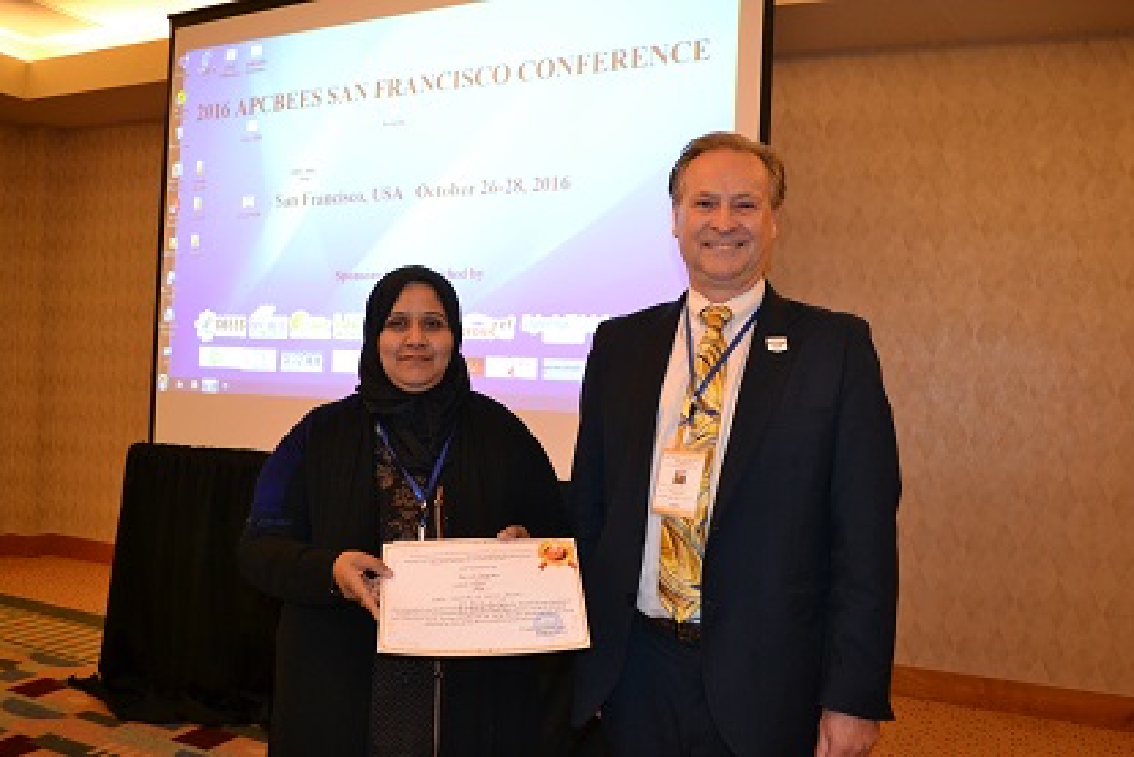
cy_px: 378
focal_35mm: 30
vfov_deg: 43.6
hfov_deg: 61.9
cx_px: 567
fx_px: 945
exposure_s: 1/60
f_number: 3.8
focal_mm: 20
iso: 1250
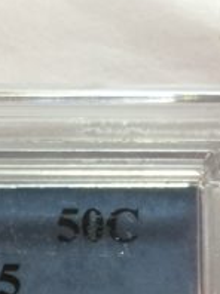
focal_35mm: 150
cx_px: -79
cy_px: 628
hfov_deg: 9.7
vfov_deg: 11.6
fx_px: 1274
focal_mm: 4.15
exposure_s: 1/30
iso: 40
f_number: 2.2
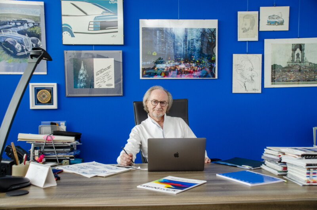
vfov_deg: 31.8
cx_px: 158
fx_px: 369
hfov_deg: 46.5
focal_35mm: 42
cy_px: 105
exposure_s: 1/60
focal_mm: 28
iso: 320
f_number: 5
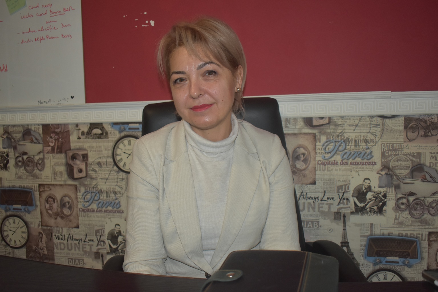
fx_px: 438
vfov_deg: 36.9
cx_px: 219
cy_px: 146
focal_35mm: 36
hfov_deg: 53.1
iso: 800
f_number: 3.8
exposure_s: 1/100
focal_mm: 24
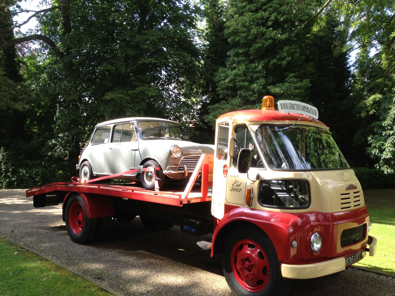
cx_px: 198
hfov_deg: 52.6
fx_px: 399
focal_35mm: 35
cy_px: 148
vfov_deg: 40.7
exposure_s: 1/194
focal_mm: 4.28
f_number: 2.4
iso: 64
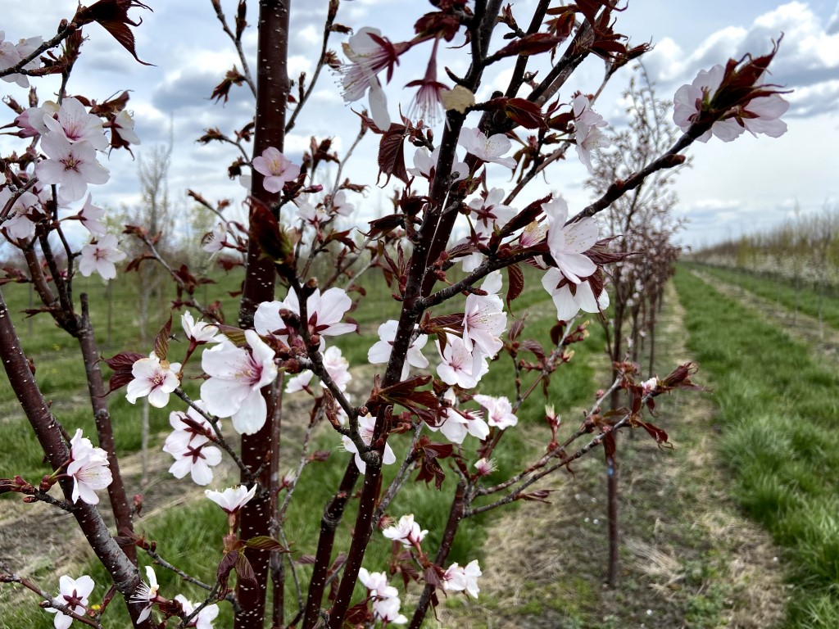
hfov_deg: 67.3
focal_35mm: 26
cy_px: 314
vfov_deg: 53.1
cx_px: 420
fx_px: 630
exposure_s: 1/2755
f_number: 1.8
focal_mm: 4.25
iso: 32
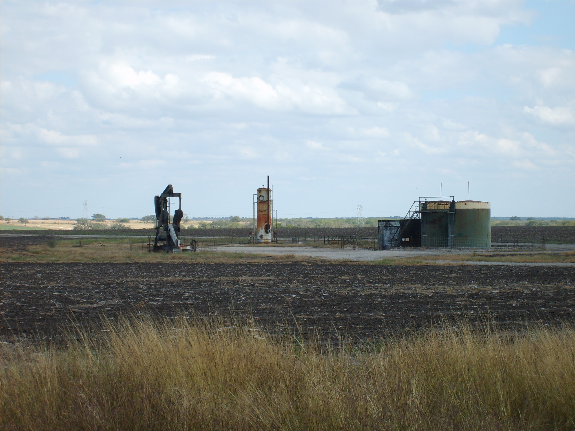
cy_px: 216
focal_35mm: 105
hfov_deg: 18.7
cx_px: 288
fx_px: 1744
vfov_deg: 14.1
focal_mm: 17.4
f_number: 4.9
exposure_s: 1/350
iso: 50
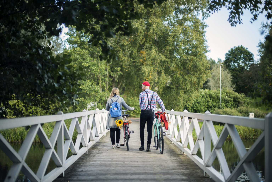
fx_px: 378
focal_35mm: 50
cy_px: 91
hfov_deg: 39.6
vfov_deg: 27.0
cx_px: 136
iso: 50
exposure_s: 1/640
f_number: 1.4
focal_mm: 50
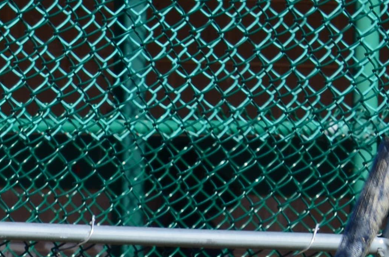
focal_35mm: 1170
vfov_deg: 1.2
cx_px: 164
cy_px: 510
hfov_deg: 1.8
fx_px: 12619
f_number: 11
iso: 100
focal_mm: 165
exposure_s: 1/125
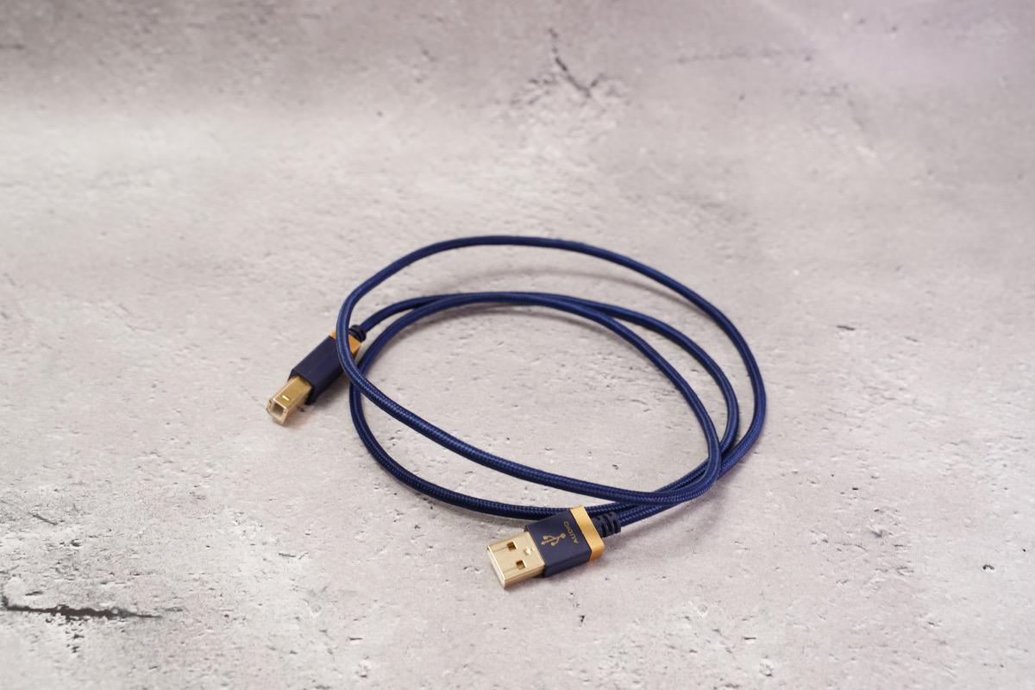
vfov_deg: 28.1
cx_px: 518
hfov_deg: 41.1
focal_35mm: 48
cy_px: 345
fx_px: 1380
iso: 200
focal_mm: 48
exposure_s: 1/6
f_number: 8
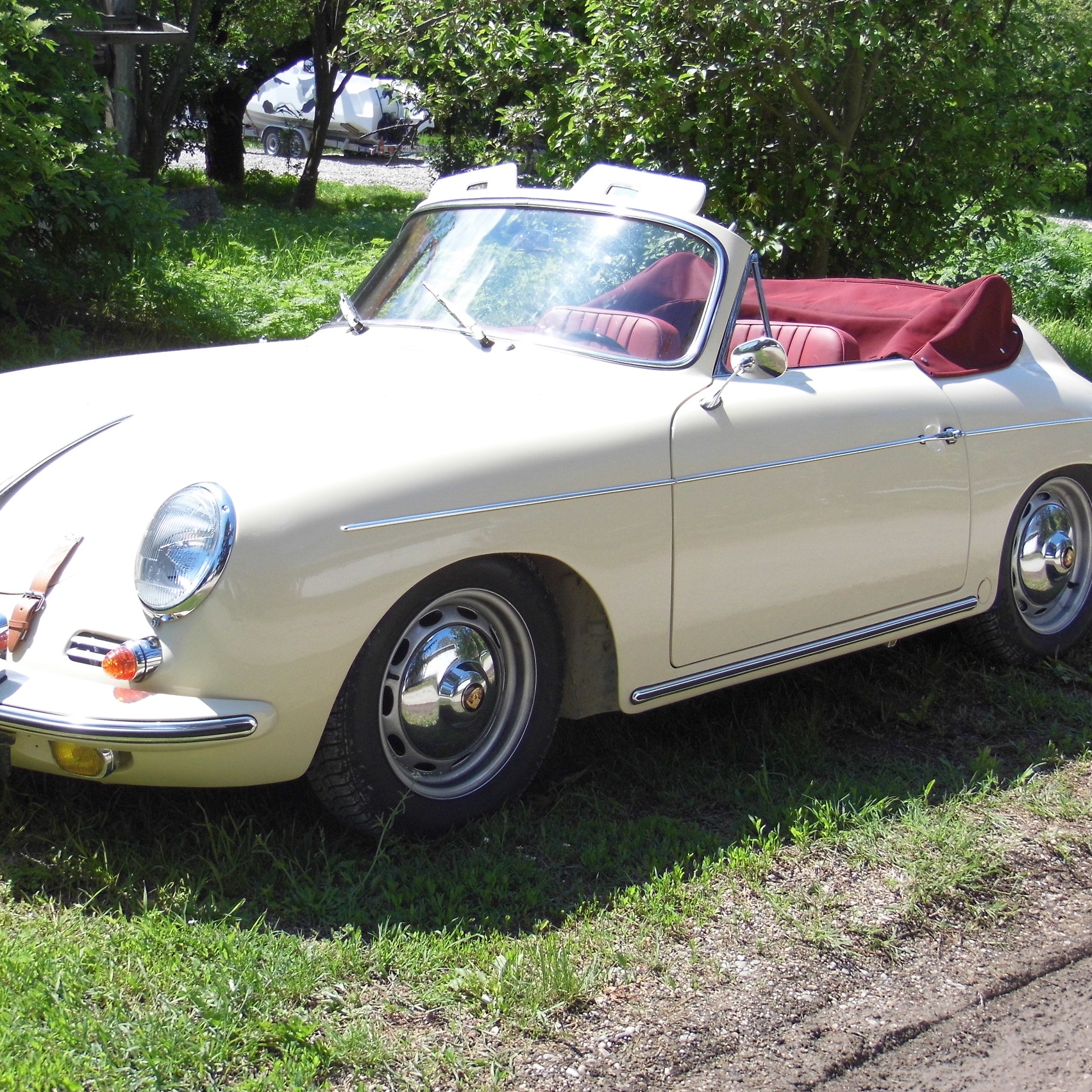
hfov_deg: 31.1
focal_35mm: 55
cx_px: 481
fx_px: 1963
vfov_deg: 31.1
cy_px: 542
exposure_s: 1/640
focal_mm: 8.2
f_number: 3.4
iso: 100
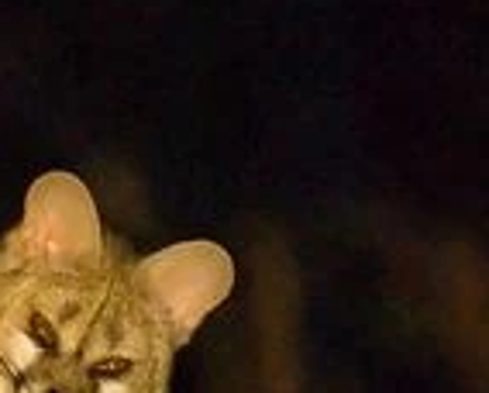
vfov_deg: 1.5
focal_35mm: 1011
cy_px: 490
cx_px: -127
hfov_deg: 1.9
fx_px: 14652
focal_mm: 170
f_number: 2.8
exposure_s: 1/60
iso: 800
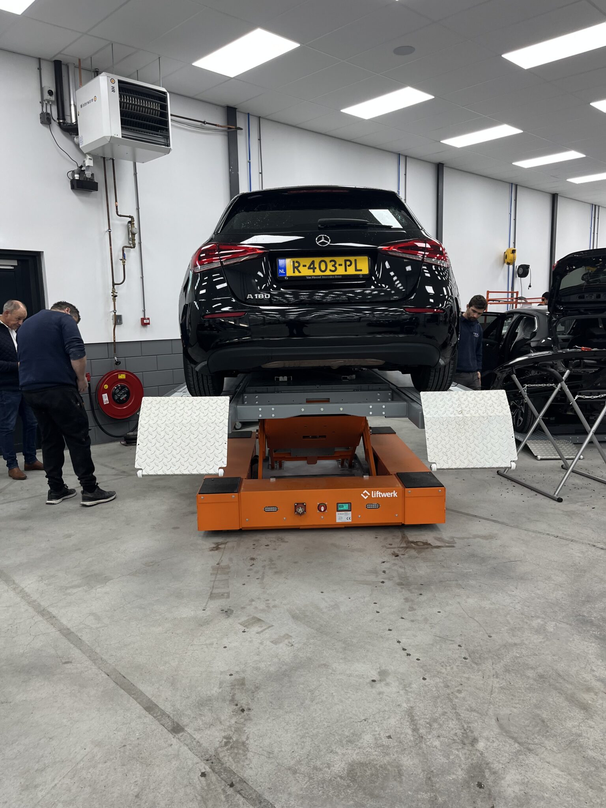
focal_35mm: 26
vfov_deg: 67.3
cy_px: 404
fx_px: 607
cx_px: 303
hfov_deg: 53.1
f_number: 1.6
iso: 64
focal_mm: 5.1
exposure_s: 1/100
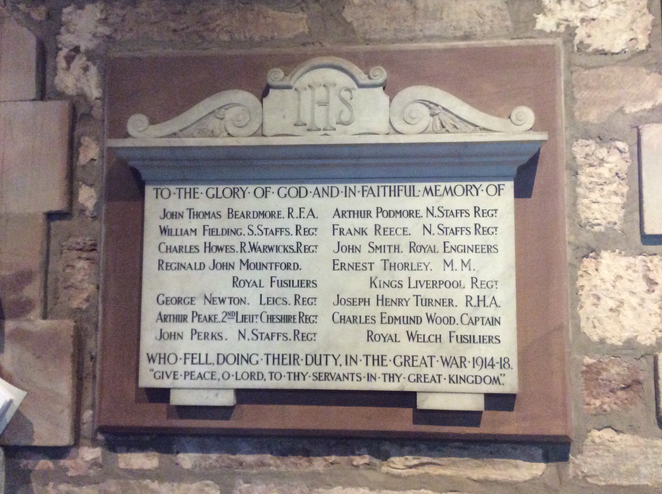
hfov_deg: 50.1
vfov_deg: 38.5
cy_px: 209
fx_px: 706
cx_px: 360
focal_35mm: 37
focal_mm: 3.3
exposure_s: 1/17
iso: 320
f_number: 2.4
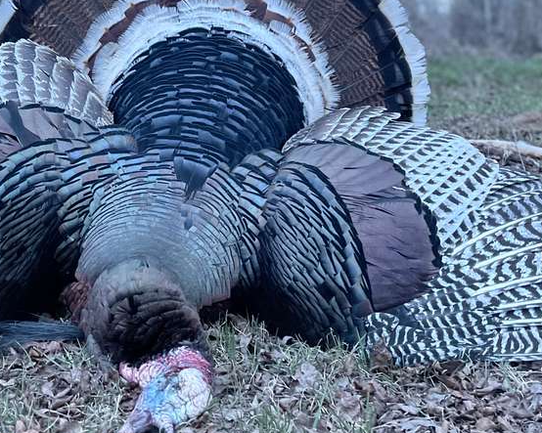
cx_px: 189
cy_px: 103
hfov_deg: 33.9
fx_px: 882
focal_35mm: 55
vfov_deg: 27.2
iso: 640
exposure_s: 1/32
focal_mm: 5.1
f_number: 1.6
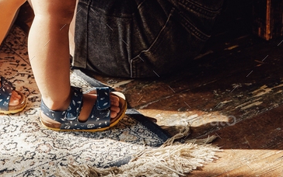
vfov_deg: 12.3
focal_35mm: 99
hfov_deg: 20.9
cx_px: 82
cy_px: -118
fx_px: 764
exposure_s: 1/320
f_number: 4
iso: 400
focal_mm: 40
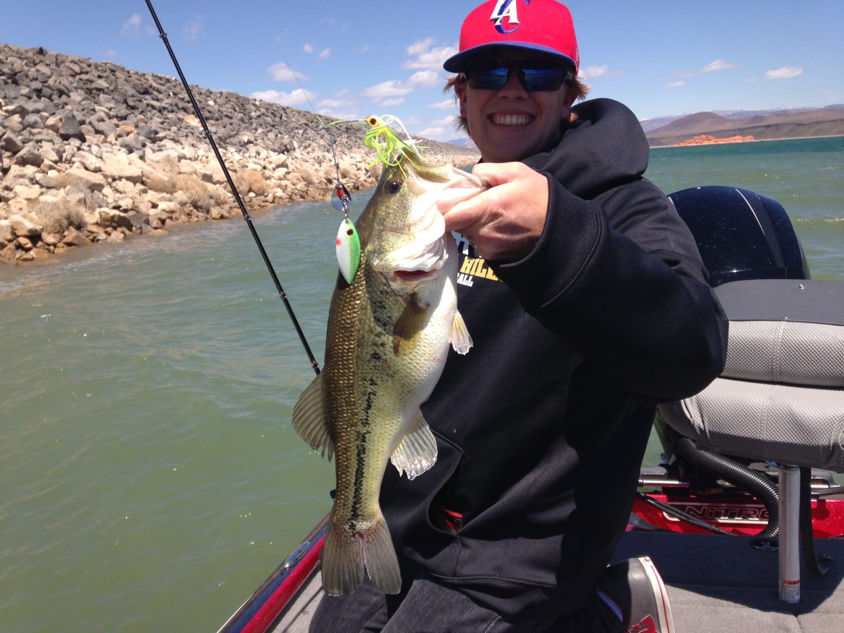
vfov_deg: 42.9
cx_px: 422
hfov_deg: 55.4
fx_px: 805
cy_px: 316
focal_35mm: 33
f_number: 2.4
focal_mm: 4.12
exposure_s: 1/1550
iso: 50
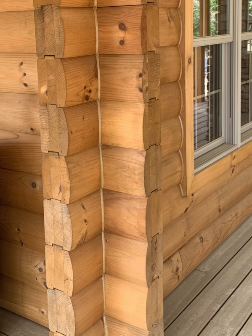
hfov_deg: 29.0
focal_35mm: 50
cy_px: 87
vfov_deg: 37.3
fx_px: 485
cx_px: 97
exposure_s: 1/121
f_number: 1.8
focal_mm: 4.25
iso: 32
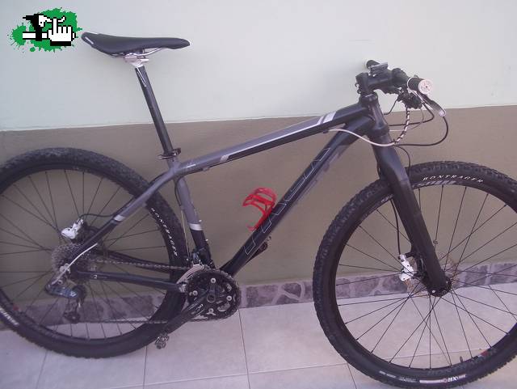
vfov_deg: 39.7
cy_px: 194
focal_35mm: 36
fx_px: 538
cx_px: 258
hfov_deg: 51.3
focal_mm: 6.5
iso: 80
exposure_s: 1/60
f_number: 3.1
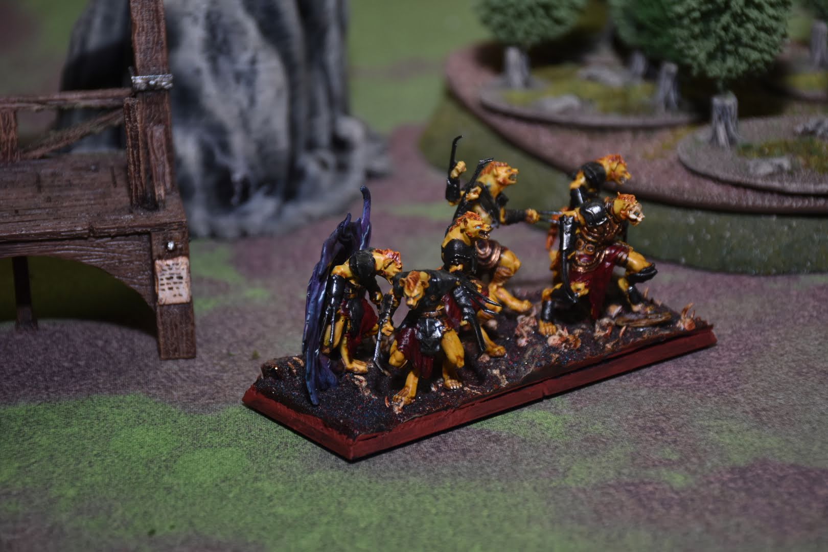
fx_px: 2277
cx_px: 414
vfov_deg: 13.8
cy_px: 276
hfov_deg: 20.6
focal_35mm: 99
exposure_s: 1/100
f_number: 5
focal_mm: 66
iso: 400
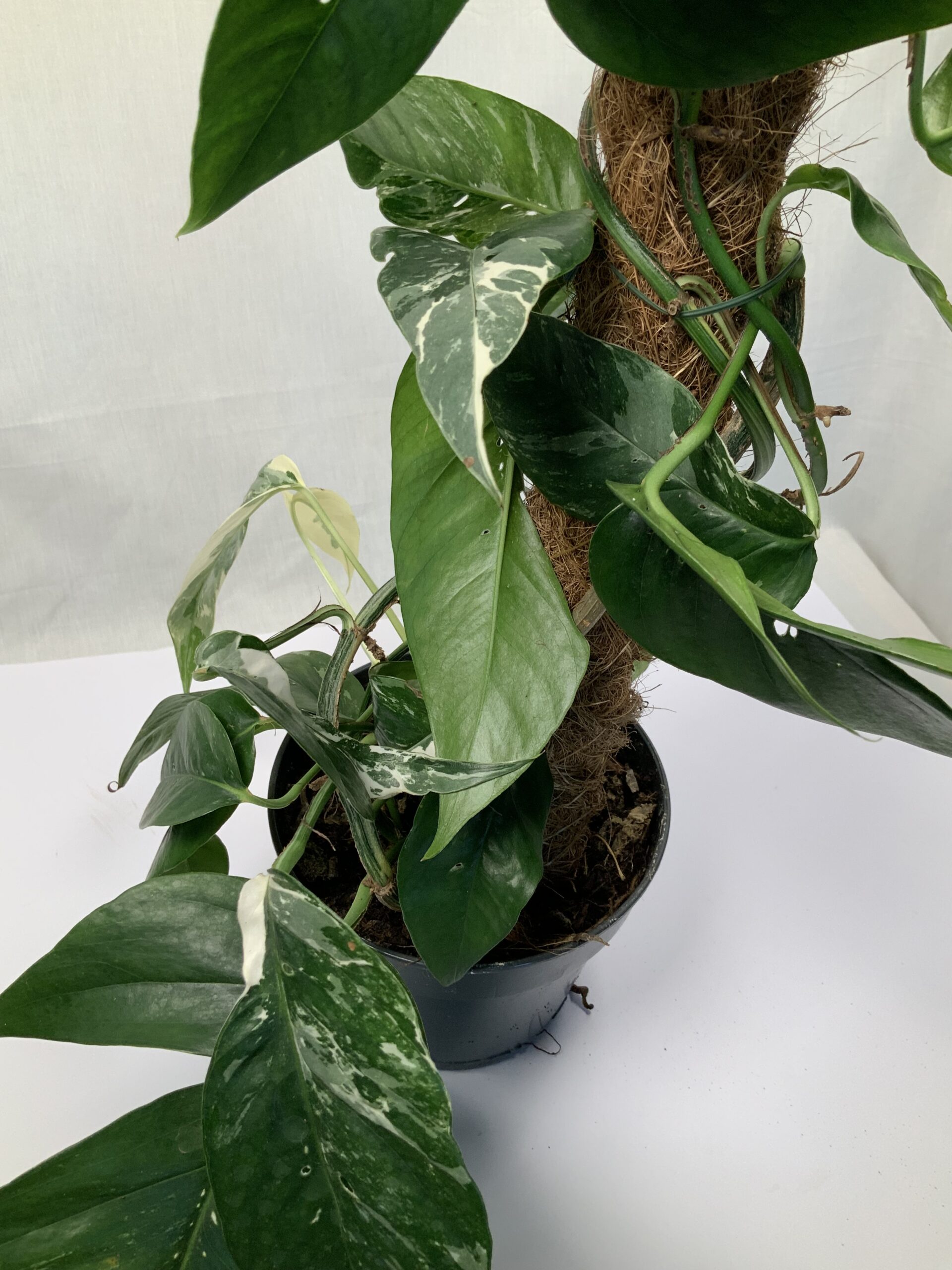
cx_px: 476
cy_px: 635
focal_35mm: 29
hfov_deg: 48.2
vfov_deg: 61.7
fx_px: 1063
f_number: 1.8
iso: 40
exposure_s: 1/120
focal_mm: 3
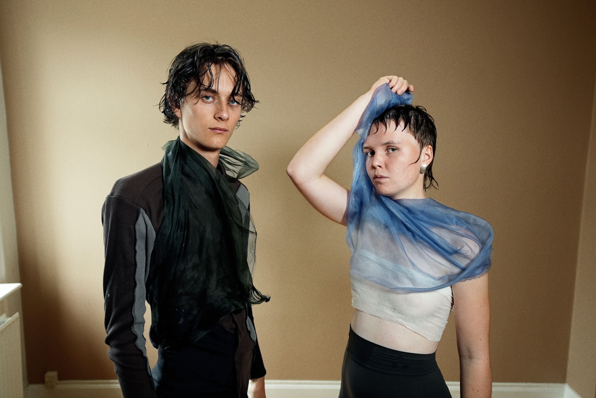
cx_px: 298
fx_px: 480
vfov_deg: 45.0
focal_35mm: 29
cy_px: 199
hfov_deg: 63.6
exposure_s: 1/125
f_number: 3.5
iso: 640
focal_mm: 29
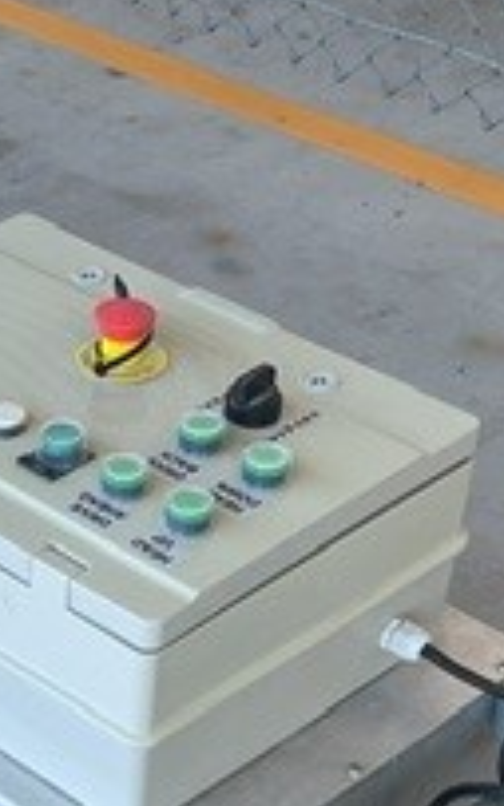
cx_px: -254
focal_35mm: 97
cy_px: 711
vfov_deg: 21.0
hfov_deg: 12.8
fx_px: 2130
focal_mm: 3
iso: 16
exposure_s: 1/113
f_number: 1.8
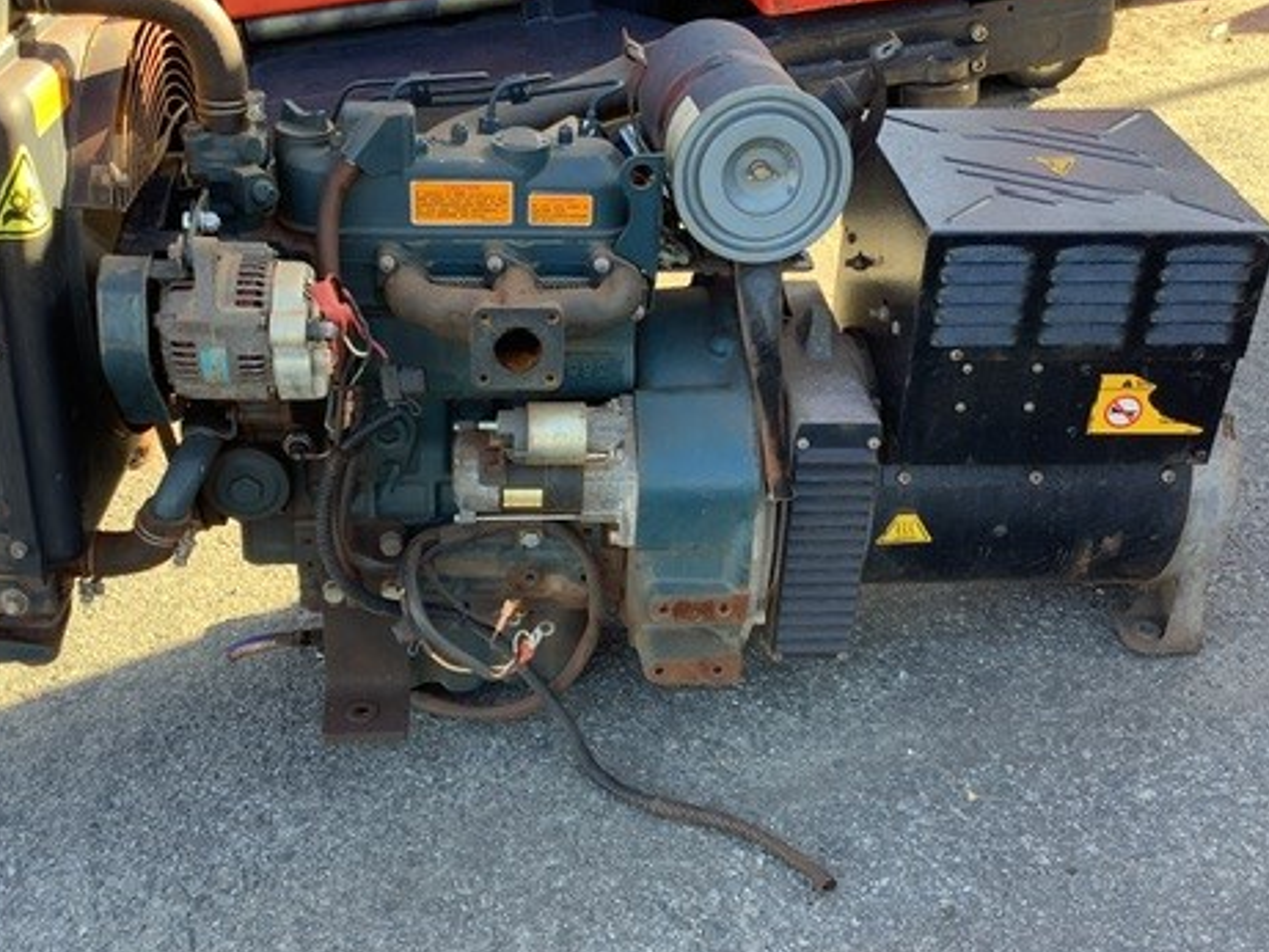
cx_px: 625
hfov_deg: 43.8
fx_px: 1577
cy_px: 448
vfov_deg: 33.6
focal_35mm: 43
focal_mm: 3.3
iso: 50
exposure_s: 1/120
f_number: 2.4
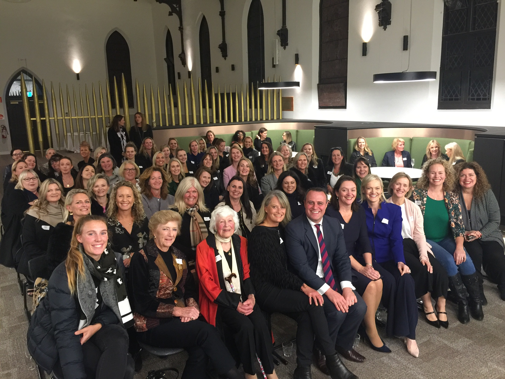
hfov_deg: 61.7
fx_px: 423
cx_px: 252
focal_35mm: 29
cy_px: 190
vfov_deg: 48.2
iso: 125
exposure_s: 1/17
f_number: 2.2
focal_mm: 4.15
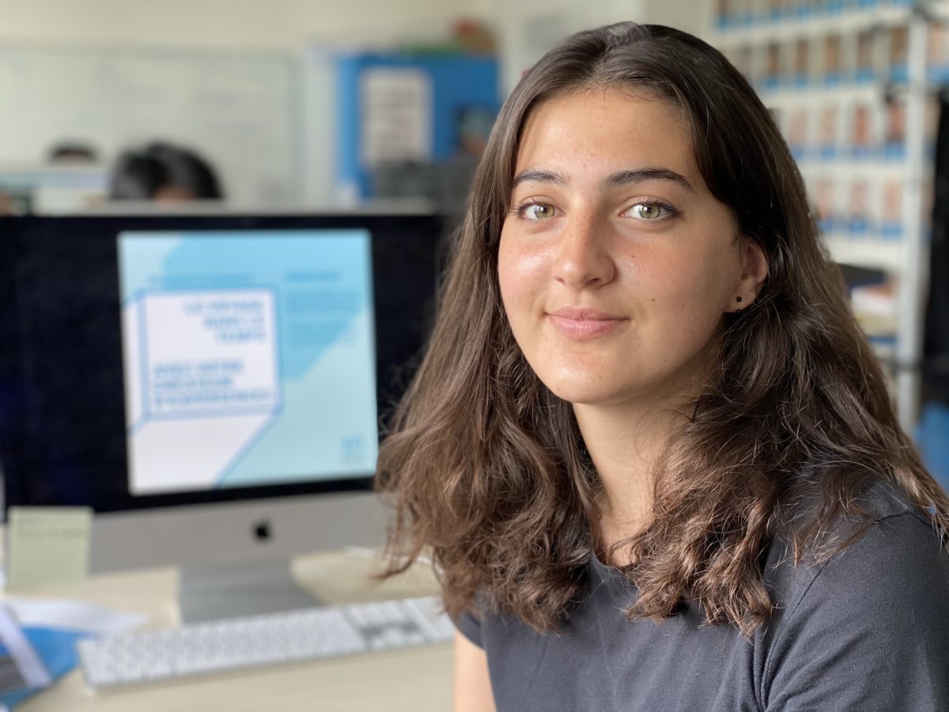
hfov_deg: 36.8
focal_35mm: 52
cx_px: 474
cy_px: 356
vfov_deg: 28.0
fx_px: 1426
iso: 100
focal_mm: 6
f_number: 2
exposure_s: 1/122
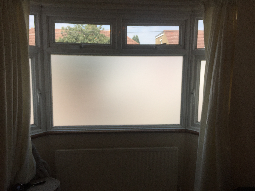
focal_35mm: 29
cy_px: 96
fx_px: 214
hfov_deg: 61.7
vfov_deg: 48.2
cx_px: 128
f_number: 2.2
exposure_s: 1/1041
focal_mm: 4.15
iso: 32
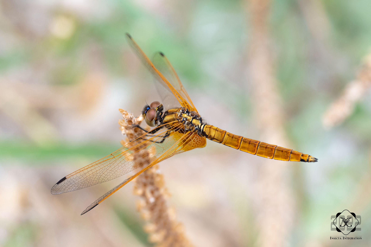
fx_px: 1082
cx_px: 186
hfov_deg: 19.5
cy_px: 124
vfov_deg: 13.0
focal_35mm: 105
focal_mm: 105
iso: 400
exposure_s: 1/320
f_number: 8
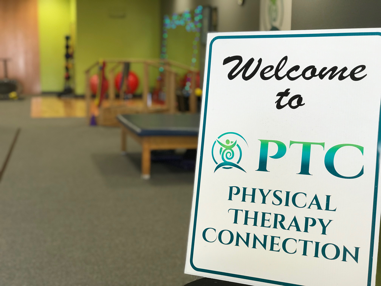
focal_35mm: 57
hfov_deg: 33.8
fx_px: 627
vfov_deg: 25.7
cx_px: 190
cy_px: 143
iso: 64
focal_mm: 6.6
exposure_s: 1/62
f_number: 2.8
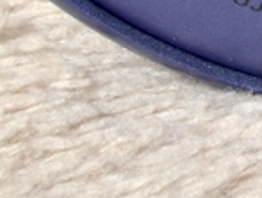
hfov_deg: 3.1
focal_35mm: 625
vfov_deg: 2.4
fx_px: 4742
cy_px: -478
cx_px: 522
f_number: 16
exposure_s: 1/125
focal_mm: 50
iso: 100
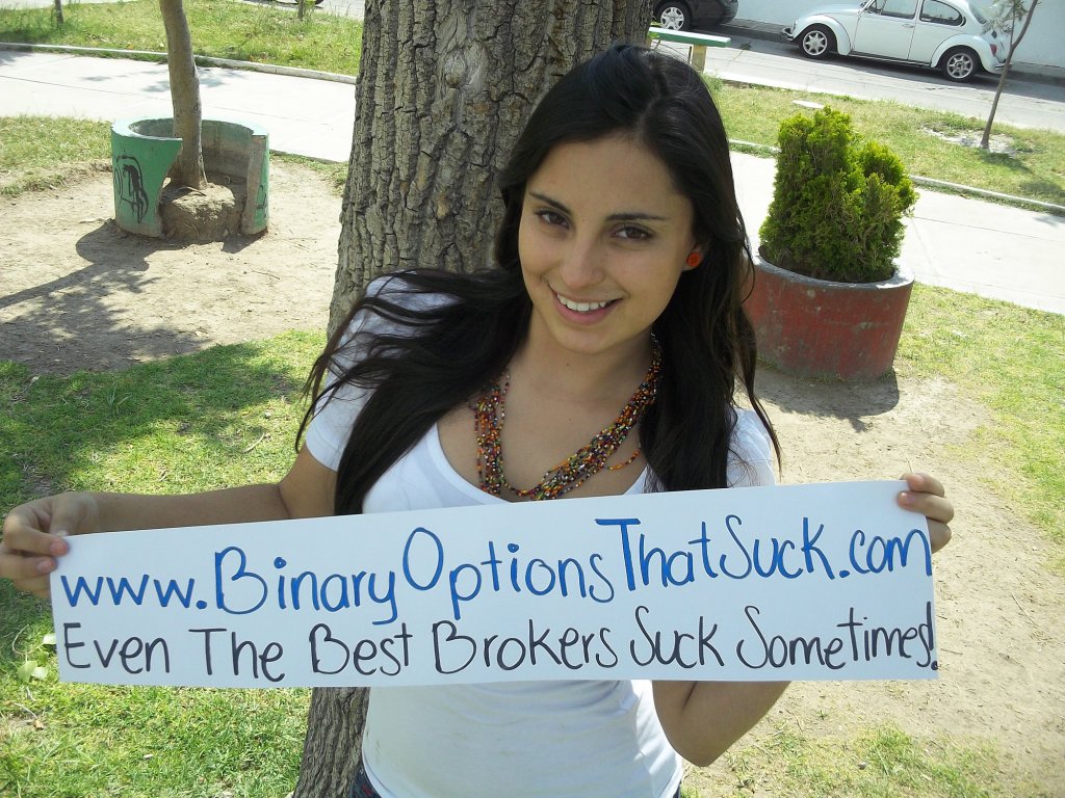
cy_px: 399
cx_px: 532
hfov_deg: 49.0
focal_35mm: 38
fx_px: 1169
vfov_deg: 37.7
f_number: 4.5
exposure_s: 1/320
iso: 80
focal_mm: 6.3
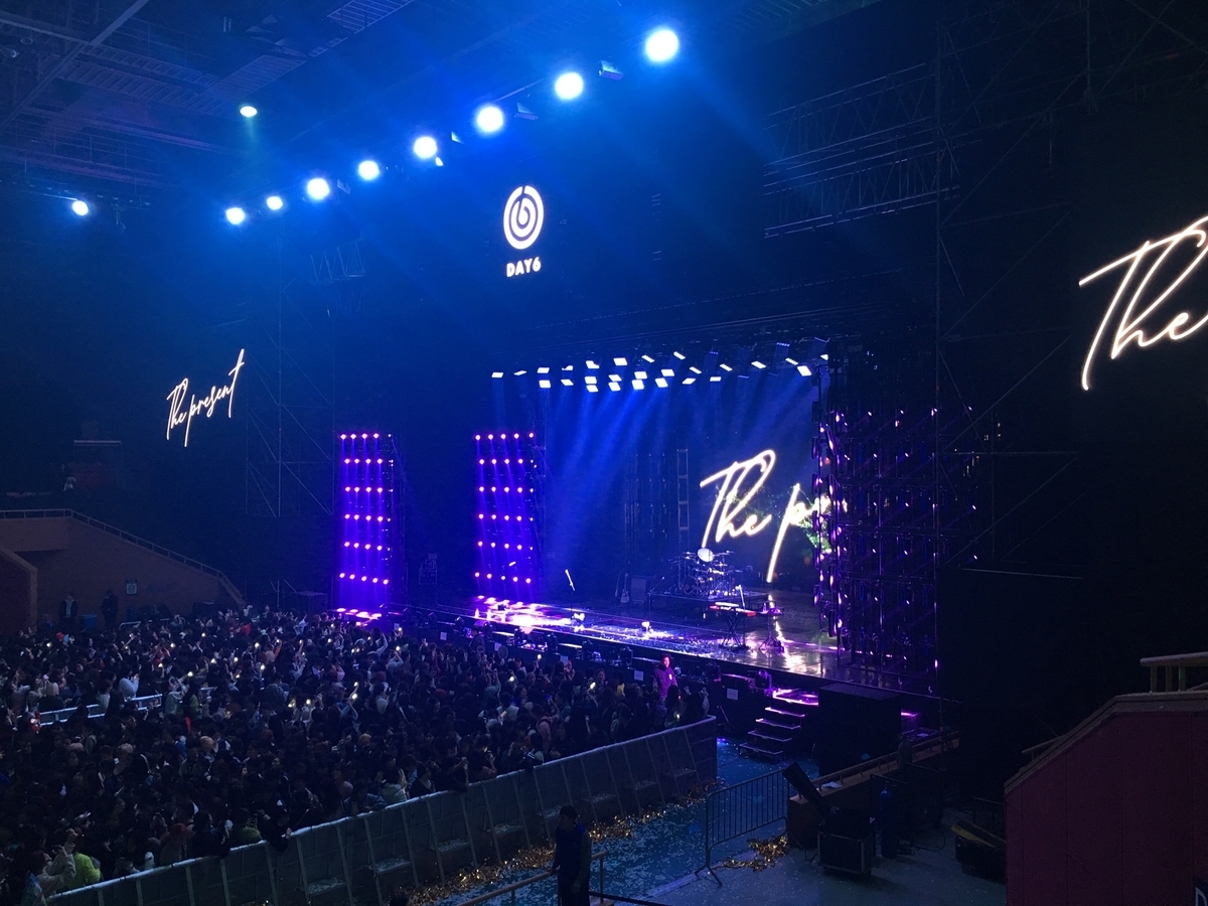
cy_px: 453
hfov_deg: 61.7
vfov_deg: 48.2
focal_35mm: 29
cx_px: 604
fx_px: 1012
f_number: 2.2
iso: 100
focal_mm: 4.15
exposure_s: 1/30
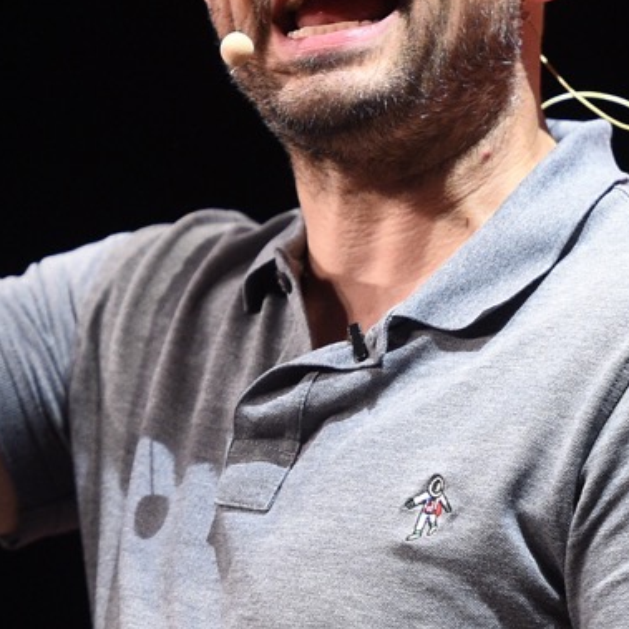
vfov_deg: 2.8
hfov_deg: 2.8
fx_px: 12890
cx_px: 362
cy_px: 132
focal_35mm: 627
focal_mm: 175
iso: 2500
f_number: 2.8
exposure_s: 1/500
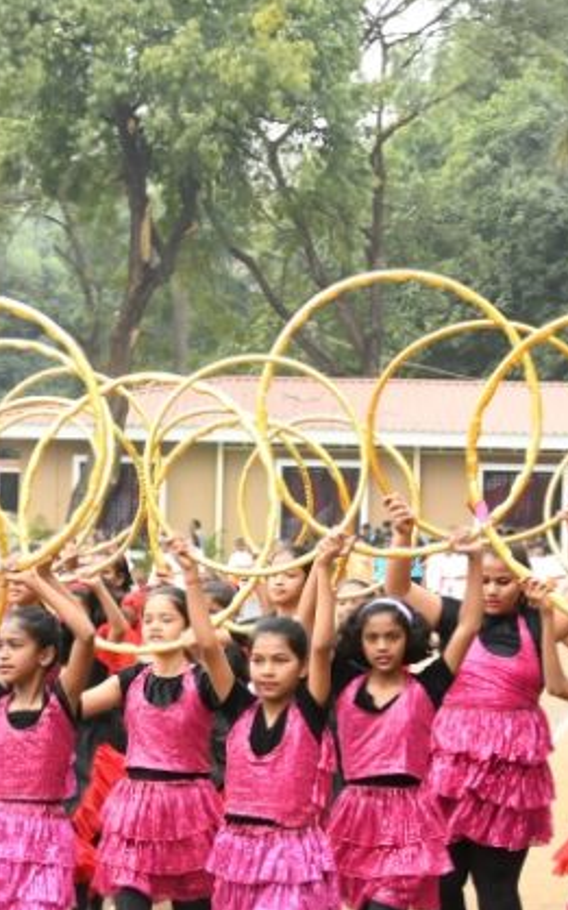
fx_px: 2900
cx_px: 137
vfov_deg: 17.7
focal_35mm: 117
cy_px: 669
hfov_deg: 11.2
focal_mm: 32
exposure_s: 1/200
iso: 320
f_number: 5
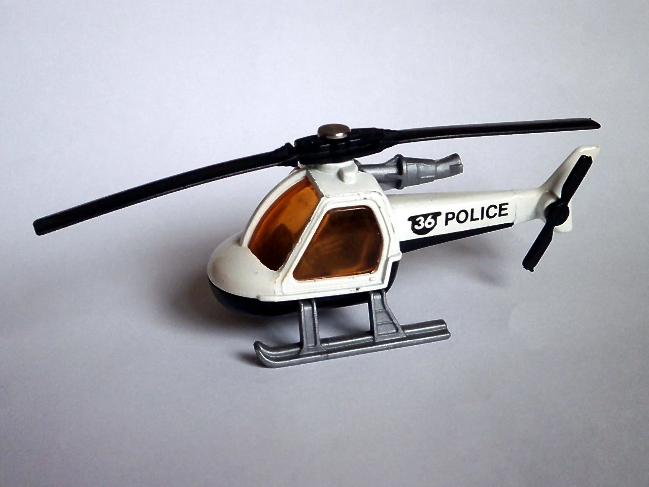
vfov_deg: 30.9
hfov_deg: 40.4
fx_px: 881
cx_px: 324
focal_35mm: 47
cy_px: 244
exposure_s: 1/25
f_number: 3.4
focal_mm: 8.3
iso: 400
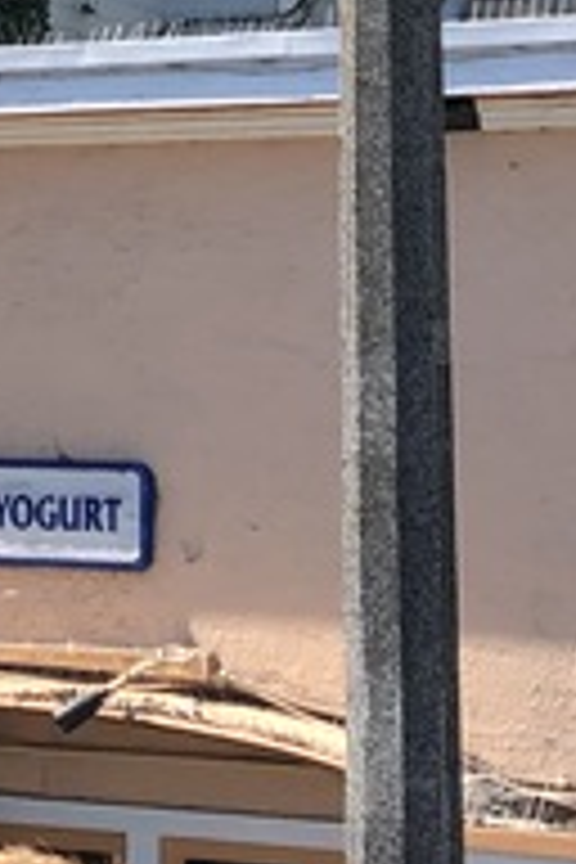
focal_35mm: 155
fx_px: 3720
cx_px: -504
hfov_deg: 8.5
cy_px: -220
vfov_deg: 12.9
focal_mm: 4
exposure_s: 1/1200
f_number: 1.8
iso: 20
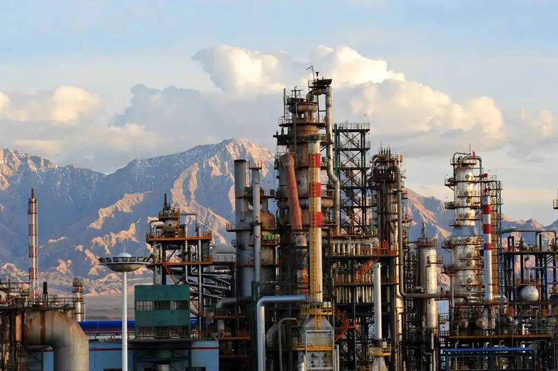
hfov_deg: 15.2
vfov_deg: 10.1
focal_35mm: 135
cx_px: 279
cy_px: 186
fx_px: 2091
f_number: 16
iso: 200
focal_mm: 135
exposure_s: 1/45
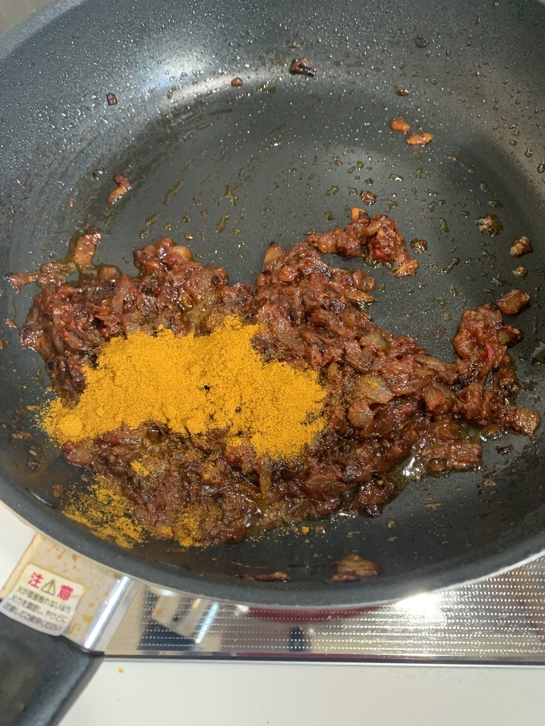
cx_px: 272
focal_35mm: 26
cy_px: 363
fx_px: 546
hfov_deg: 53.1
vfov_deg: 67.3
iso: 400
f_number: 1.8
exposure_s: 1/53
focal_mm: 4.25
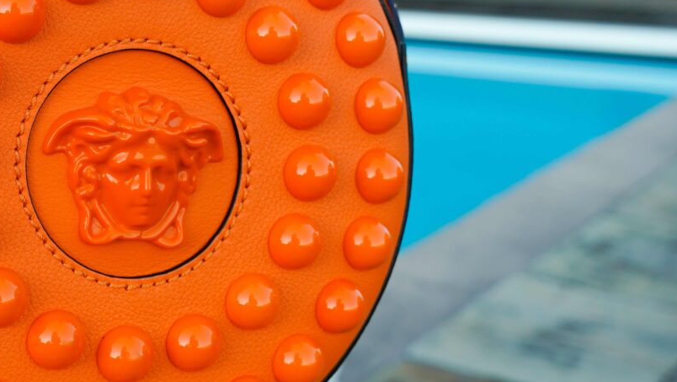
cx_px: 99
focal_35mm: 75
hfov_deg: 27.4
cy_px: 137
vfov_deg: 16.1
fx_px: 1347
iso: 100
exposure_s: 1/100
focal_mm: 25
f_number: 5.6
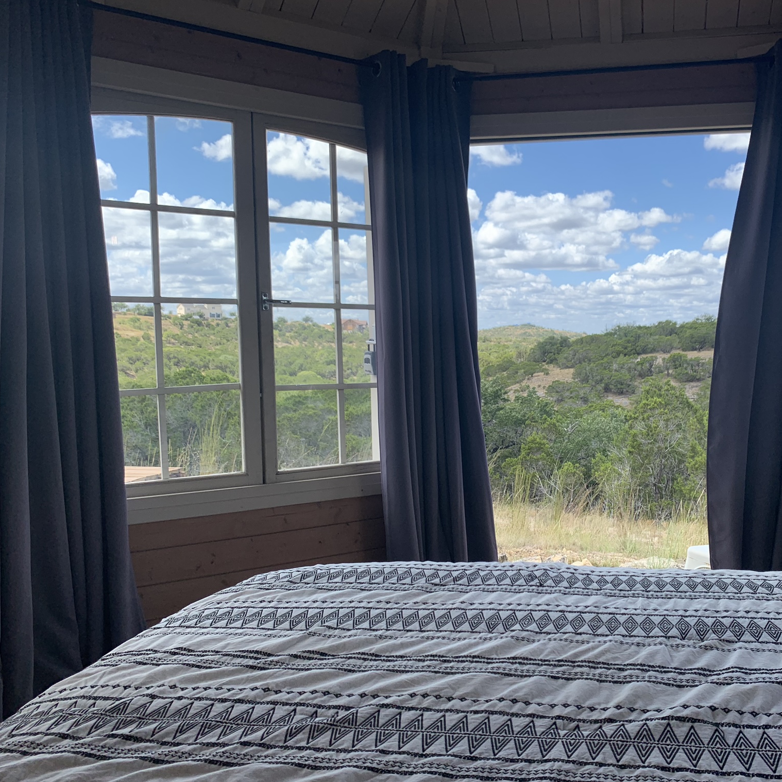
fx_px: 792
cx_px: 509
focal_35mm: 31
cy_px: 395
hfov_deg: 51.7
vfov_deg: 52.5
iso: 25
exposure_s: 1/936
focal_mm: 4.25
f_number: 1.8
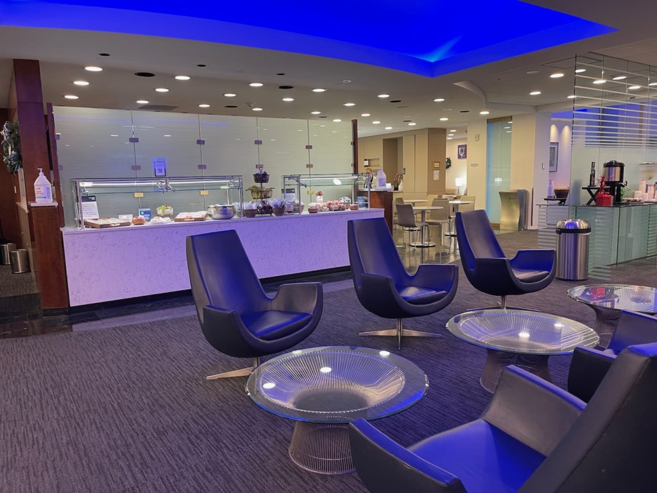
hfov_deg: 67.3
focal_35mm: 26
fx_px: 493
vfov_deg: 53.1
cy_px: 246
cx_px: 328
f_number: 1.6
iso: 250
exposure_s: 1/60
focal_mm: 5.1
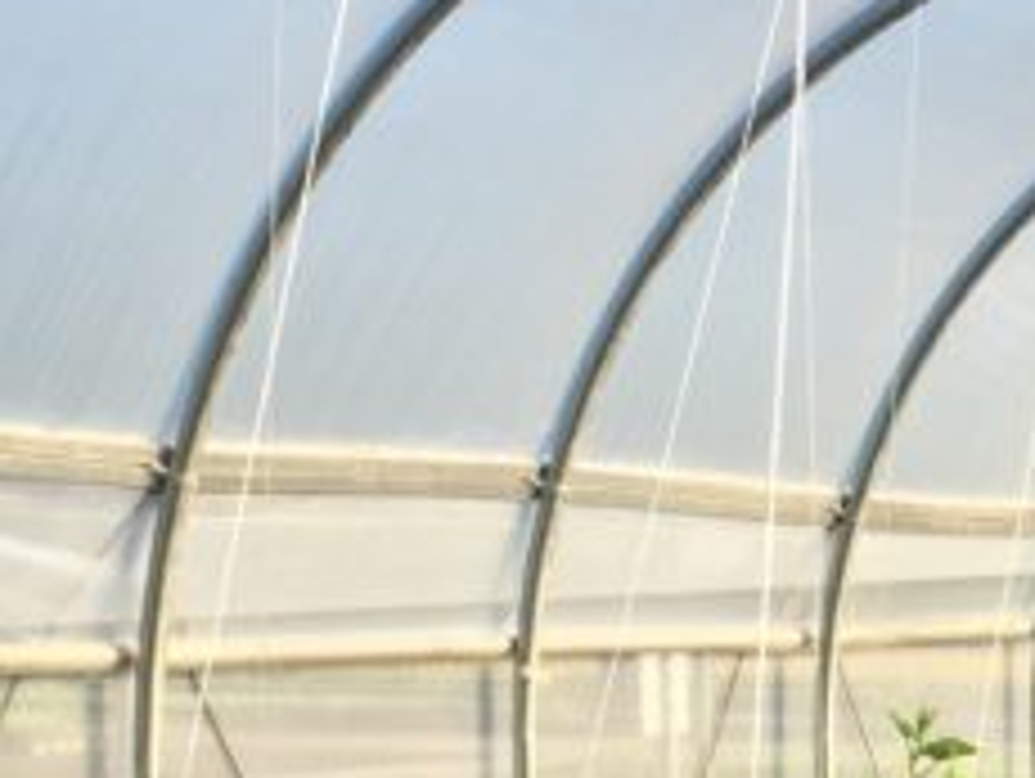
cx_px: 1076
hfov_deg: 15.0
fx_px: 3861
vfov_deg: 11.3
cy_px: 899
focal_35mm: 129
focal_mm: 4.15
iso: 32
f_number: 2.2
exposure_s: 1/534
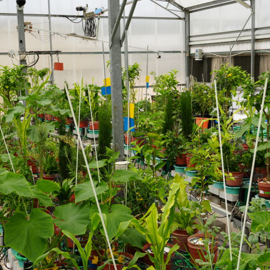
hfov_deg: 31.2
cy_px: 140
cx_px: 154
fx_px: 482
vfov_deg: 31.3
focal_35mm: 55
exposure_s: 1/125
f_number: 9
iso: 100
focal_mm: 27
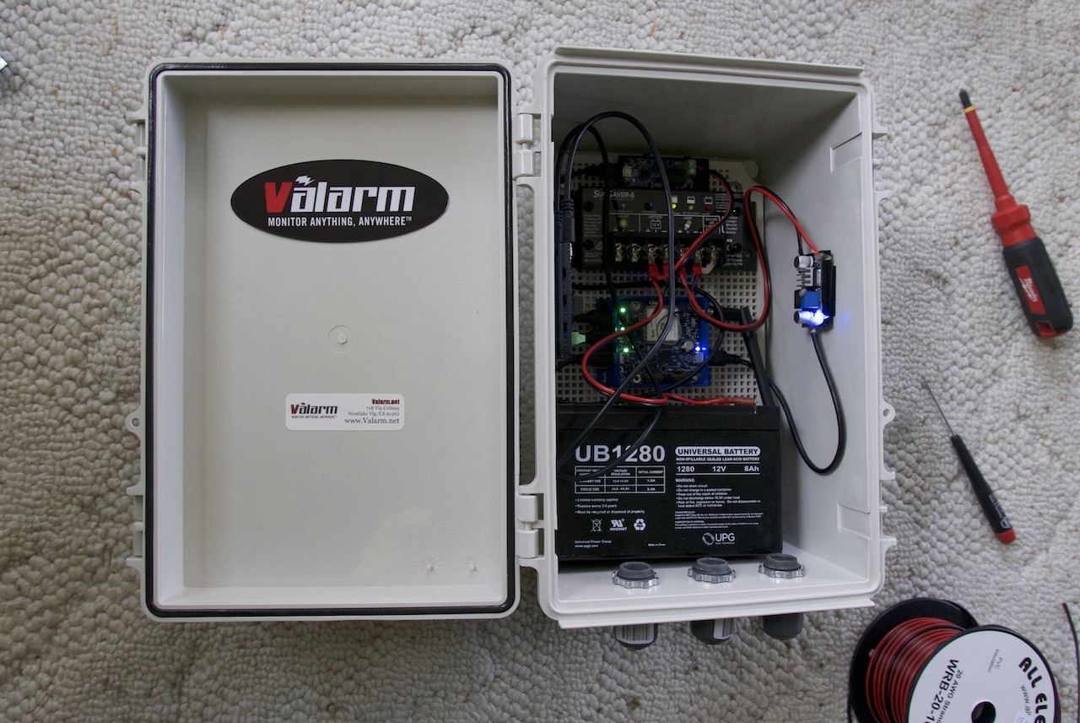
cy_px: 362
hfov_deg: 73.7
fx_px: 721
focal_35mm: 24
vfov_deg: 53.2
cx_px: 540
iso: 1250
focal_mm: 10.9
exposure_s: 1/60
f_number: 5
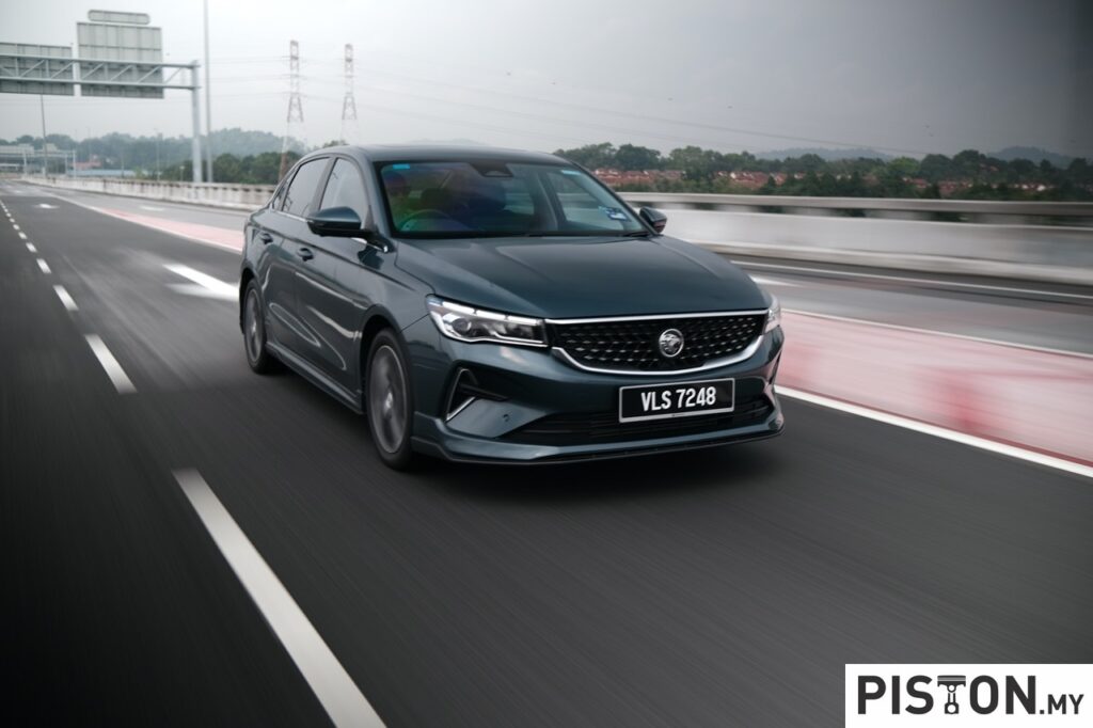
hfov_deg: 54.4
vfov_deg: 37.8
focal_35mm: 35
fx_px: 1062
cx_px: 546
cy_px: 364
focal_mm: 23
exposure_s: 1/15
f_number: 2.2
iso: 80
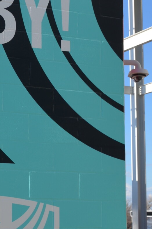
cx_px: -5
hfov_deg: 11.5
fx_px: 744
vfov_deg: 17.5
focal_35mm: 117
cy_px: 90
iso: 100
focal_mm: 24
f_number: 8
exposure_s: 1/250
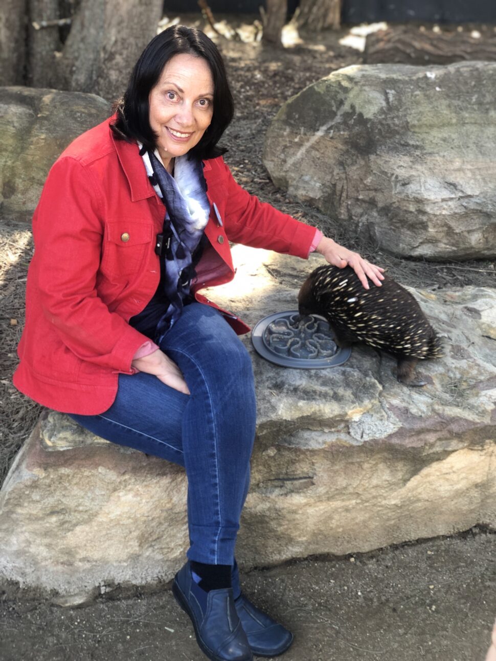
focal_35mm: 52
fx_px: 993
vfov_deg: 36.8
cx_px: 248
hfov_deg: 28.0
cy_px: 330
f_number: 2.4
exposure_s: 1/60
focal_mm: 6
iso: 50
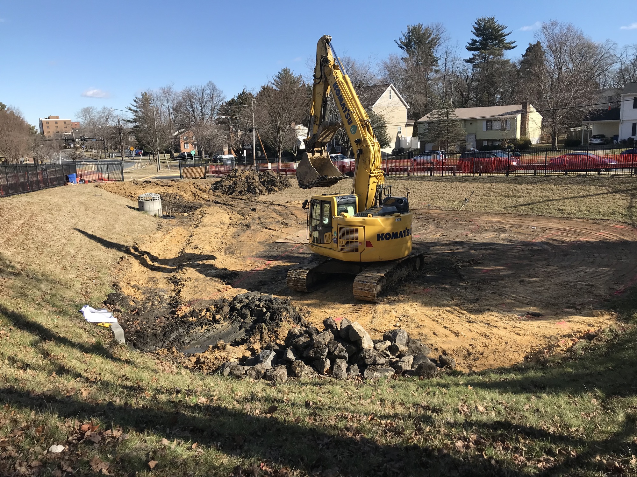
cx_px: 318
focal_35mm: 28
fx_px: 515
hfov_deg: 63.4
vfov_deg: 49.7
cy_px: 238
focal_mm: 3.99
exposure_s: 1/1650
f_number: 1.8
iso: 20
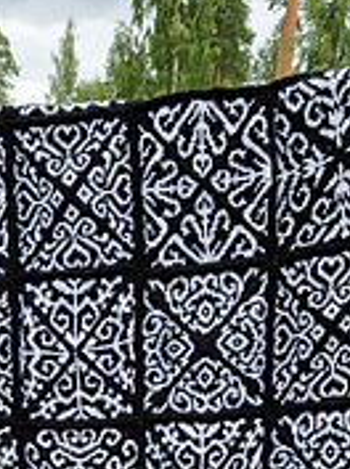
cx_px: 101
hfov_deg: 22.4
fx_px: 879
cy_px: 519
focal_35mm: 65
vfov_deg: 27.3
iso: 50
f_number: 1.8
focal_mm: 5.4
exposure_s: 1/384
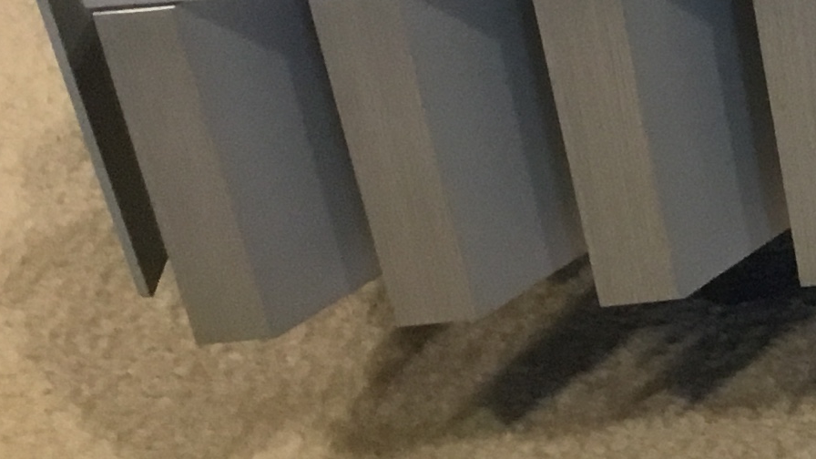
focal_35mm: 123
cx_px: 1415
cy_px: -277
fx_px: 2661
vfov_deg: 9.5
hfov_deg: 15.3
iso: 125
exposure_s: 1/33
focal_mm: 3.3
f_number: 2.4
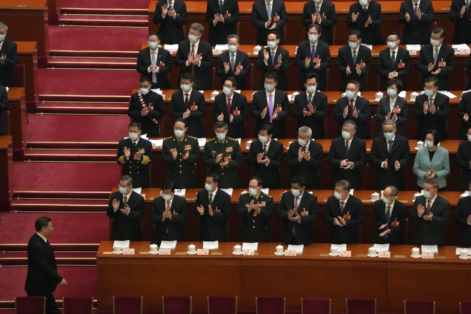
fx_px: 3623
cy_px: 157
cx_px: 236
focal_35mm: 277
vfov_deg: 5.0
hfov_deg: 7.4
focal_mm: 277
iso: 6400
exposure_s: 1/500
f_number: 6.3
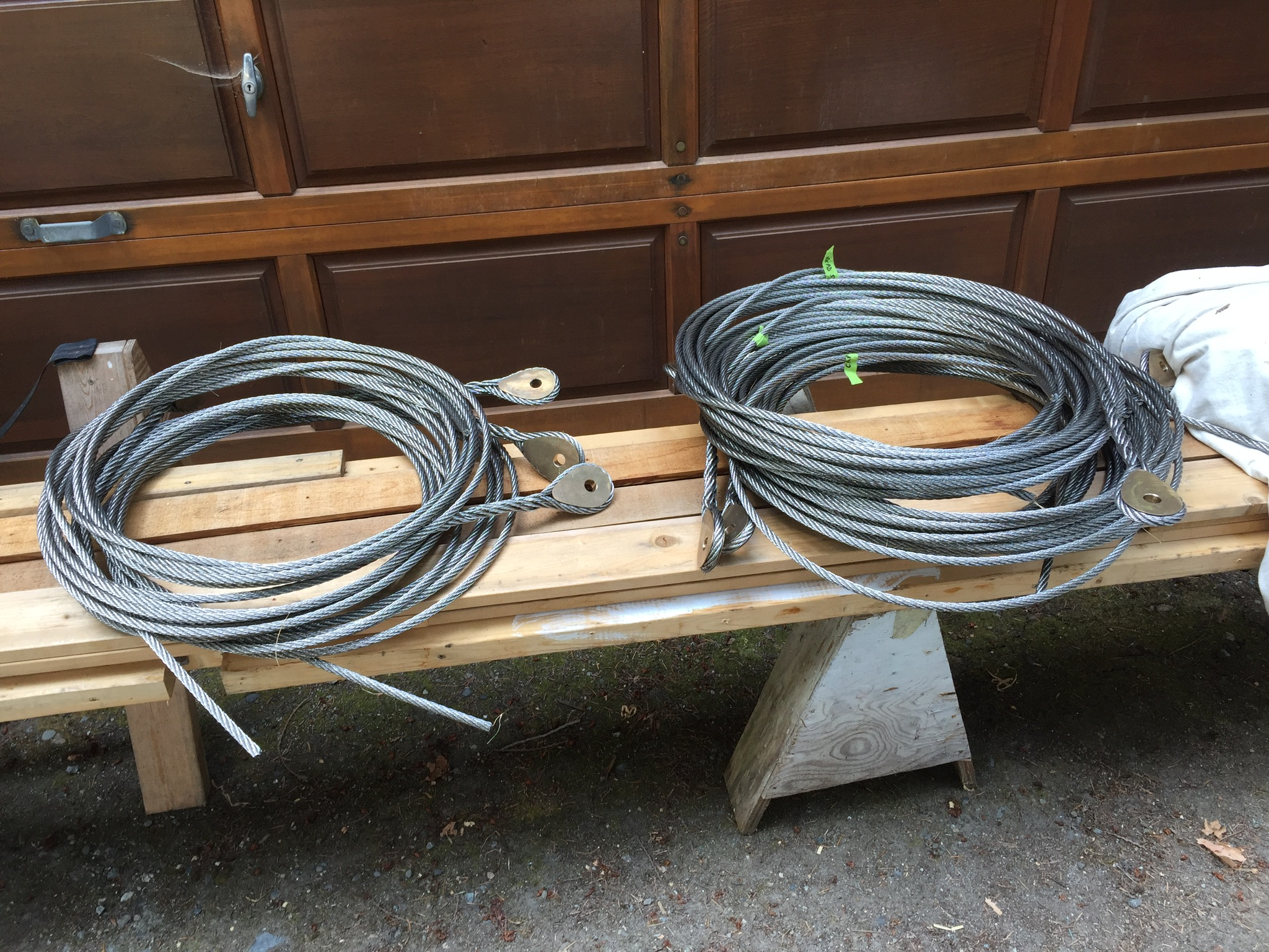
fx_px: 1063
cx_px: 634
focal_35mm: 29
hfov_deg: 61.7
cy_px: 476
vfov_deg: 48.2
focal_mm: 4.15
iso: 40
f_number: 2.2
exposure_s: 1/60
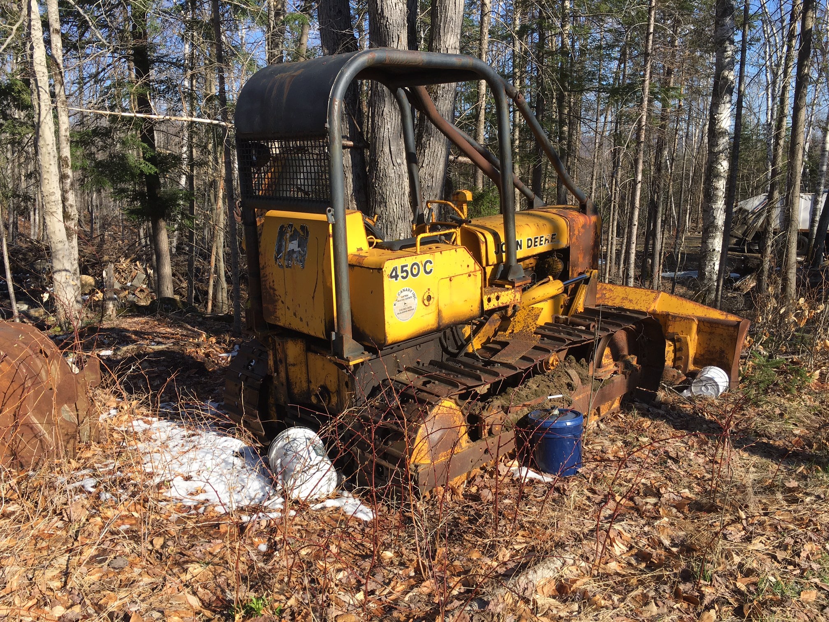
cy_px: 311
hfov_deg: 61.7
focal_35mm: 29
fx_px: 695
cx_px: 414
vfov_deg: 48.2
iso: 25
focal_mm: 4.15
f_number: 2.2
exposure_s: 1/864
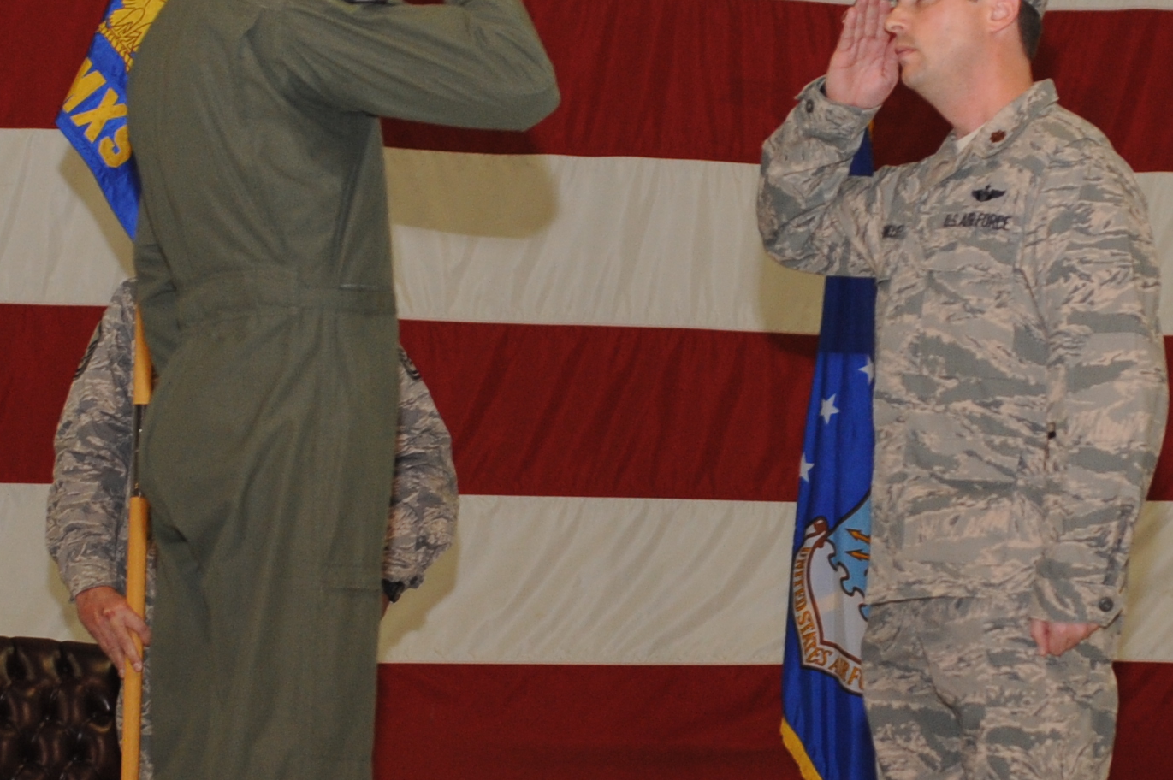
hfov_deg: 13.8
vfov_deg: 9.2
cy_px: 518
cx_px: 567
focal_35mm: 149
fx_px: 4851
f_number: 3.5
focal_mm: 48
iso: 1000
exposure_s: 1/100
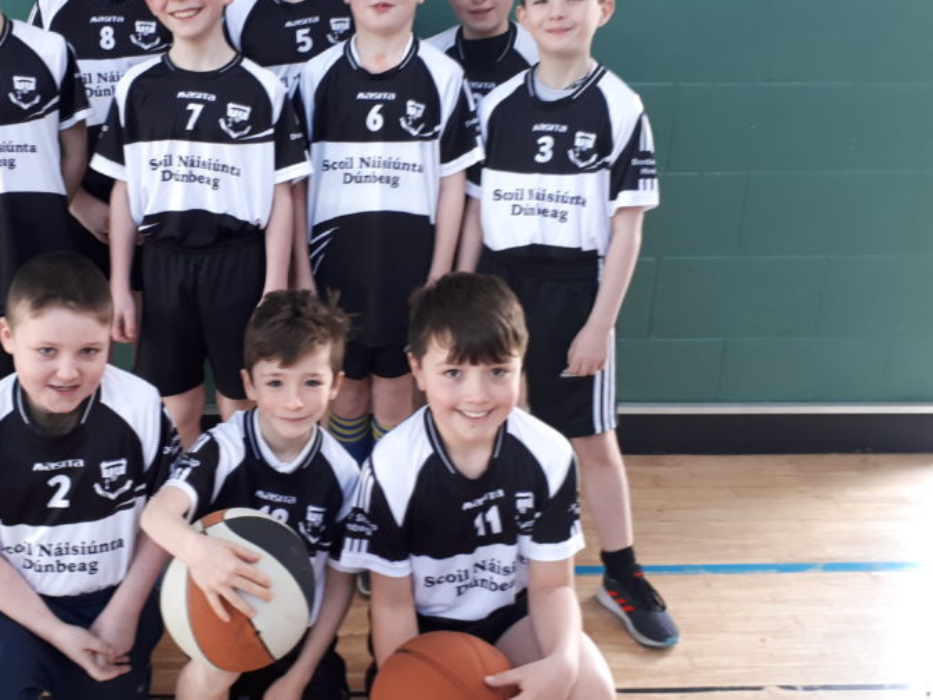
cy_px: 328
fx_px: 1105
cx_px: 277
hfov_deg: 44.8
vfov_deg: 35.1
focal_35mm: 41
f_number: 1.9
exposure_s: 1/33
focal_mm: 3.6
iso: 125
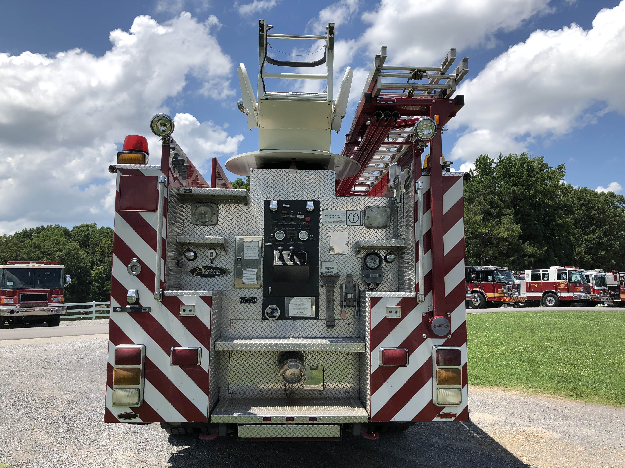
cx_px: 312
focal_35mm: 28
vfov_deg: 49.7
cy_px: 234
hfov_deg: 63.4
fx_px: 506
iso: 20
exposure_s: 1/2183
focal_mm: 4
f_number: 1.8
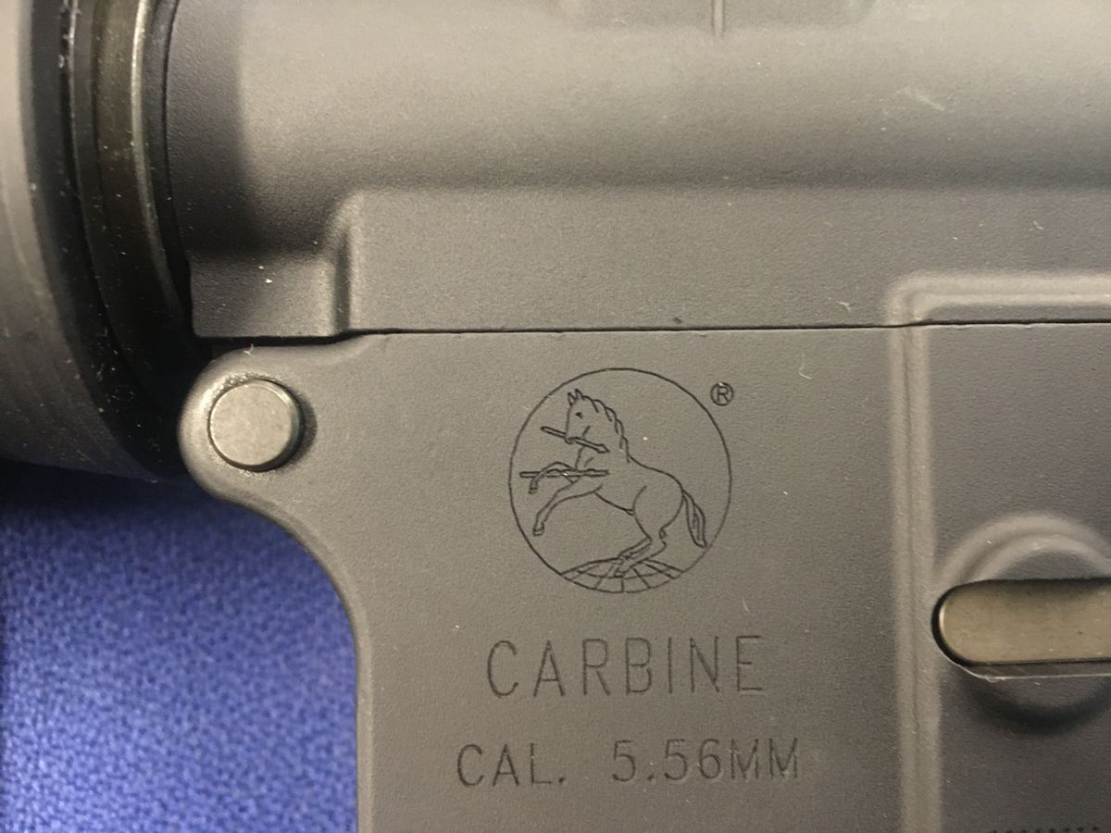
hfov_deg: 61.7
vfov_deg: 48.2
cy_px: 416
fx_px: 931
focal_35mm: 29
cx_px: 556
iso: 125
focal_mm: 4.15
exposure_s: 1/4
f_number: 2.2
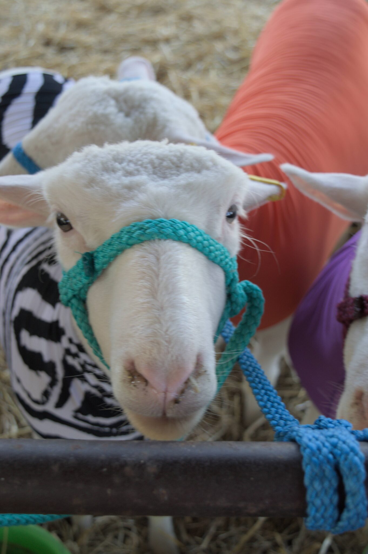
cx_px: 184
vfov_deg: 43.6
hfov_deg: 29.8
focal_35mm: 45
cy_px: 277
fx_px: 691
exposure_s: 1/100
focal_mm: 30
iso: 400
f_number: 5
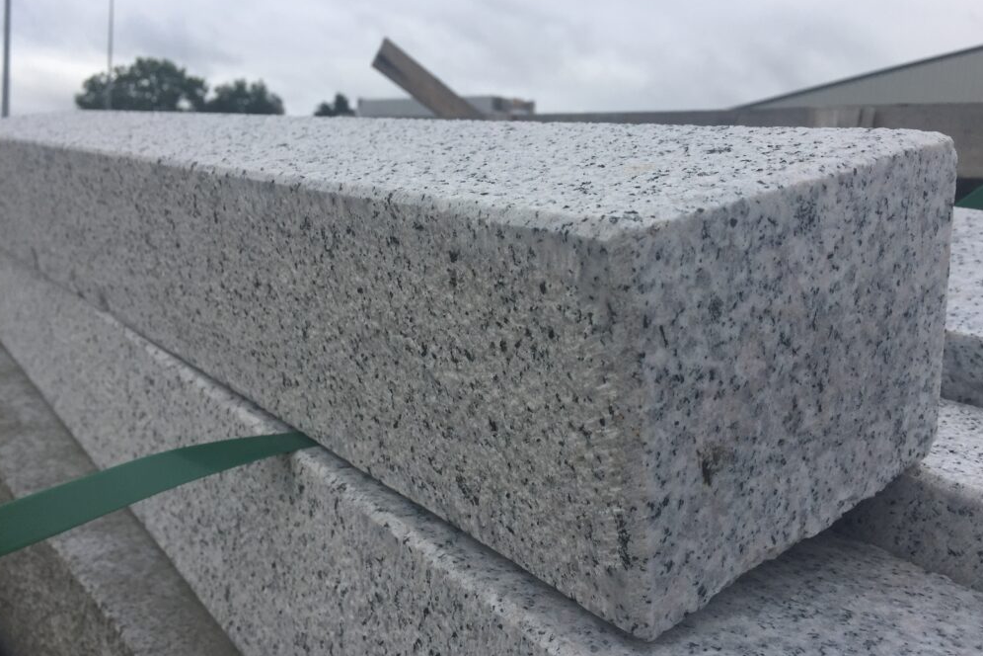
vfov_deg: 42.3
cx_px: 497
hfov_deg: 60.3
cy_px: 341
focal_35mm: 31
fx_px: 846
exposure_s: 1/1099
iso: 32
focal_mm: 4.15
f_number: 2.2
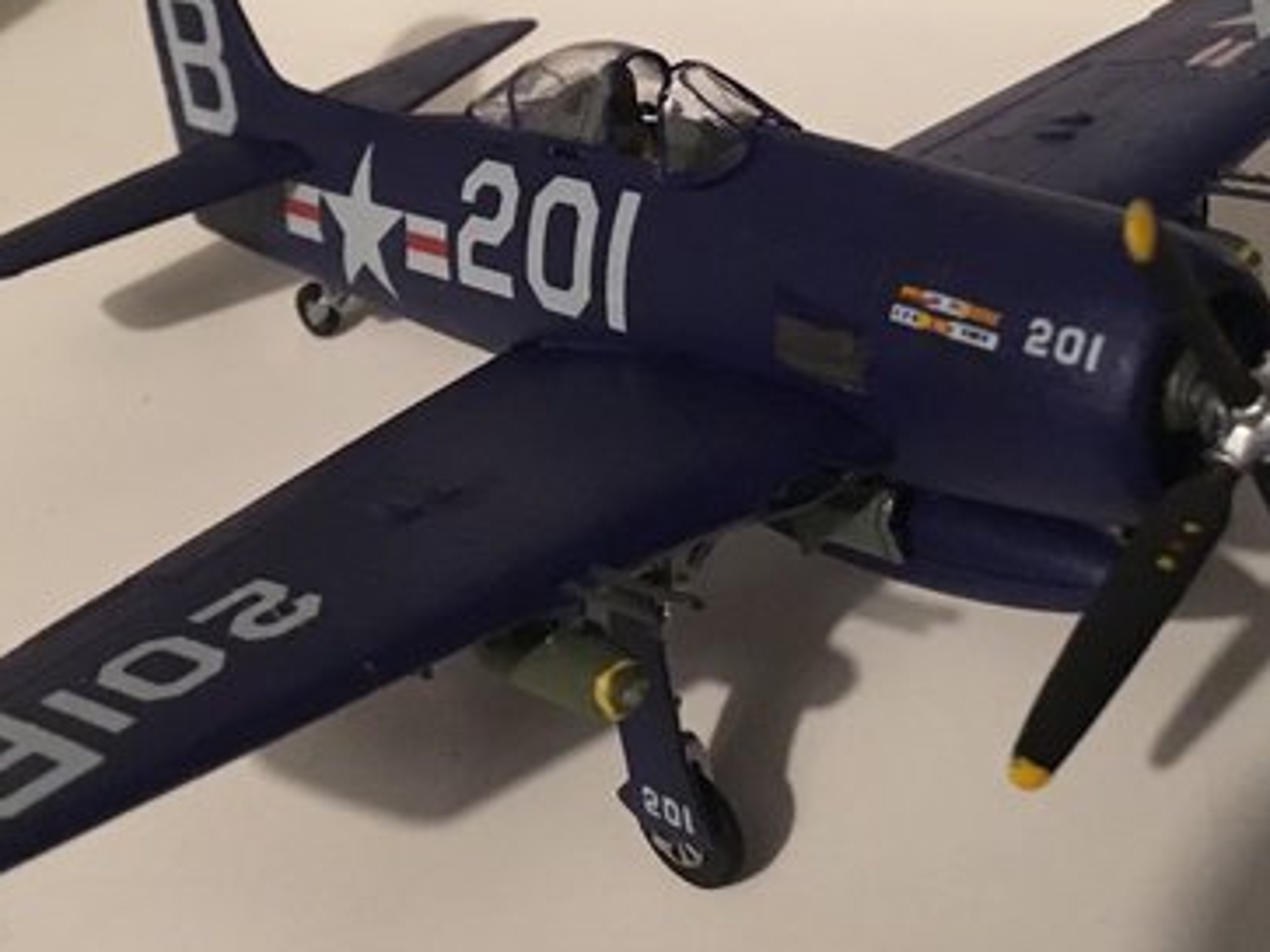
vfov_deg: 22.9
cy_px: 350
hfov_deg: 30.2
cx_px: 546
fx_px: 2347
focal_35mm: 64
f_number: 2.2
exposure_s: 1/17
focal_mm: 4.15
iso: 250
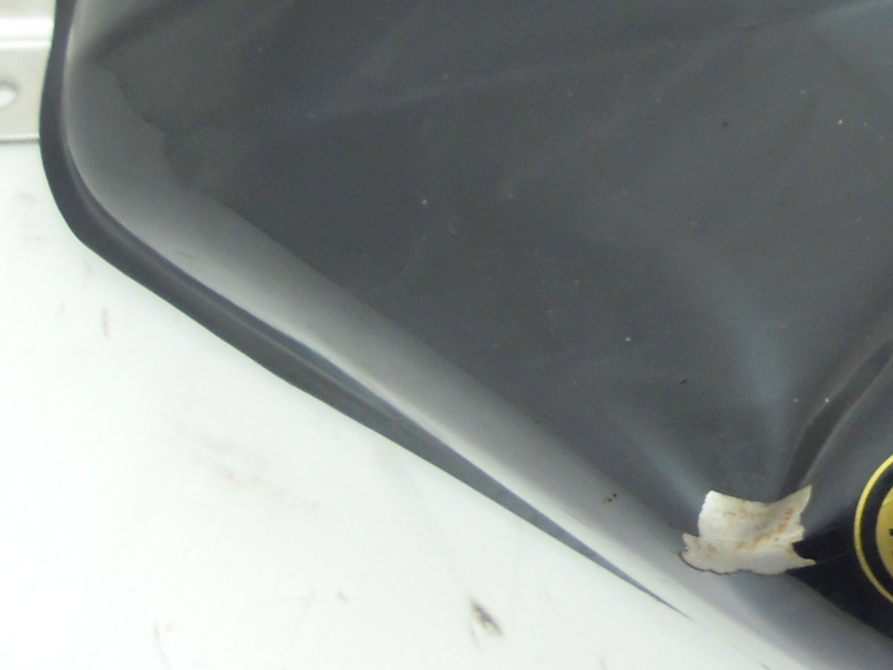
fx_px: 2477
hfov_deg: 18.6
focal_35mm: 96
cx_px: 1244
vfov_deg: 14.8
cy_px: -161
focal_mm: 5
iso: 100
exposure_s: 1/40
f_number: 2.7
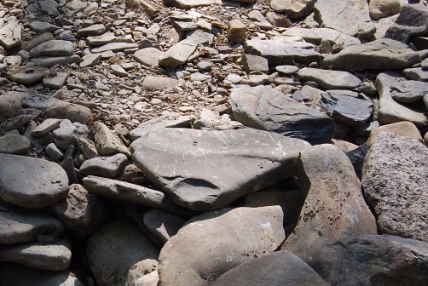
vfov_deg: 10.2
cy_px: 162
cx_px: 87
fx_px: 1607
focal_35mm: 135
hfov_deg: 15.1
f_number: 5.6
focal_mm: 28
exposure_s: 1/125
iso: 110
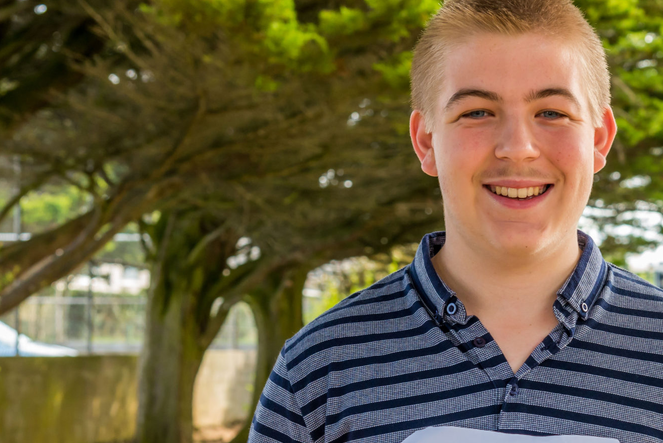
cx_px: 429
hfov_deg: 20.2
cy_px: 367
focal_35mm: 101
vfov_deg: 13.5
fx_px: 1861
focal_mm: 52
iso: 1000
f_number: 7.1
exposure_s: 1/320
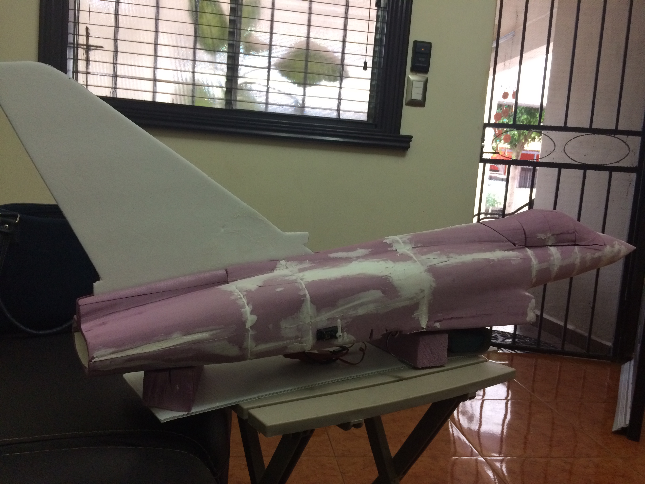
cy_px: 242
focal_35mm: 29
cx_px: 322
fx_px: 540
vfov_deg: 48.2
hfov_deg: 61.7
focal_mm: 4.15
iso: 200
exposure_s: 1/30
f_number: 2.2
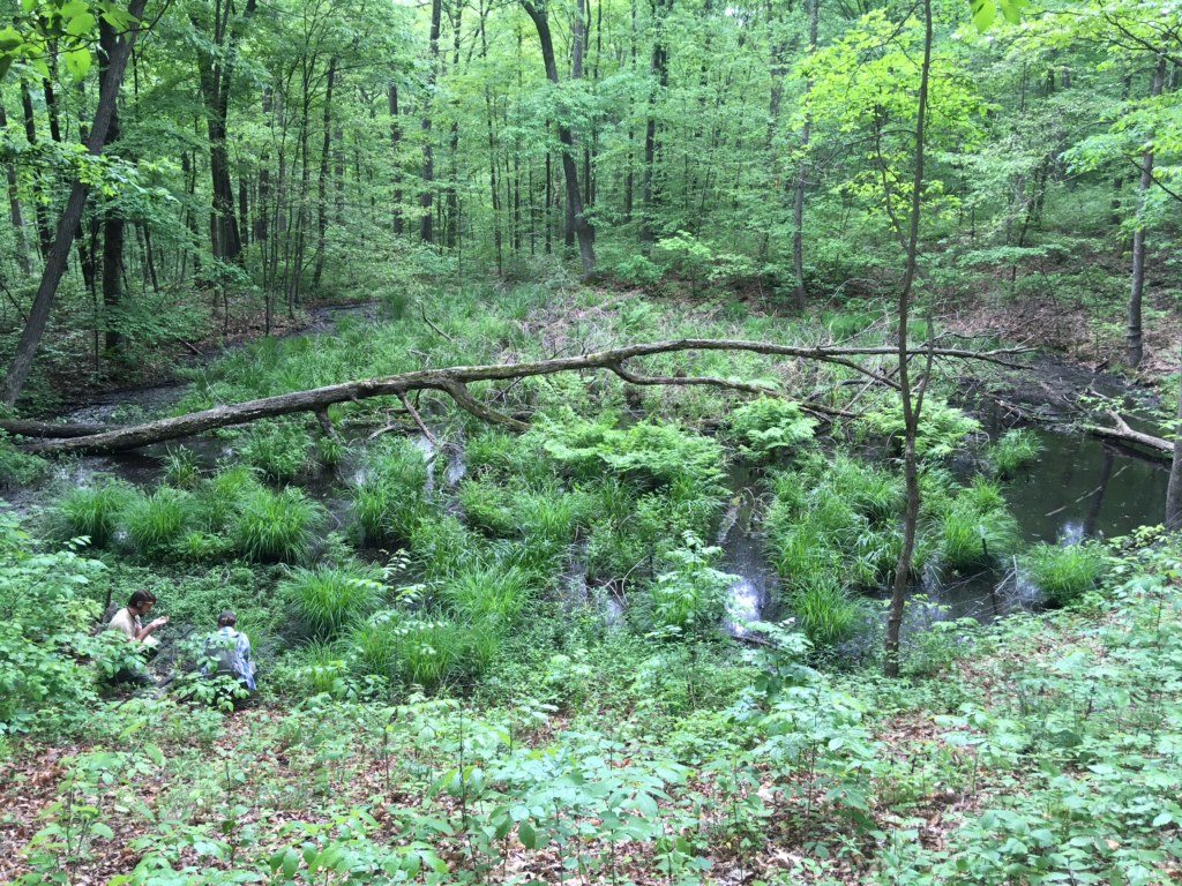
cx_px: 591
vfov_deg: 48.2
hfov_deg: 61.7
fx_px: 990
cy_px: 443
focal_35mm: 29
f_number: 2.2
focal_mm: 4.15
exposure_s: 1/40
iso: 25
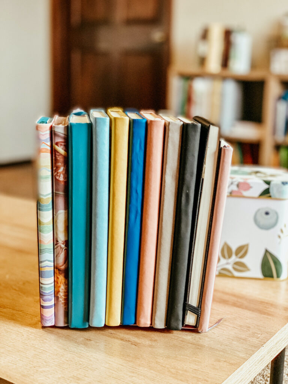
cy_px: 192
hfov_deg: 28.0
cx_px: 144
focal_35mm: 52
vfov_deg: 36.8
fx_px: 577
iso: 320
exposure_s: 1/40
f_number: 2
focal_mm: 6
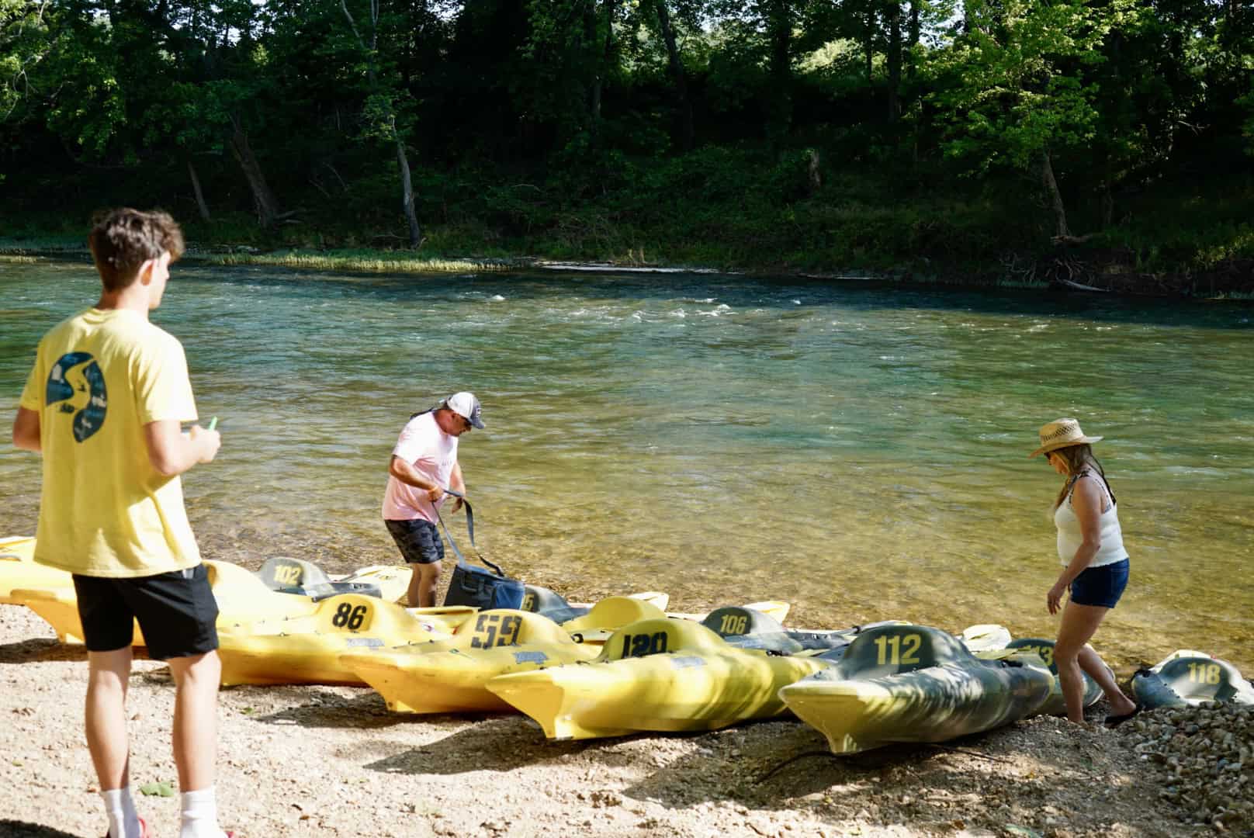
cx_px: 627
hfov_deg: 42.7
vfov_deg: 29.3
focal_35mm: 46
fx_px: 1603
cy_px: 419
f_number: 5
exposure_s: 1/200
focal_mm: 46
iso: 100
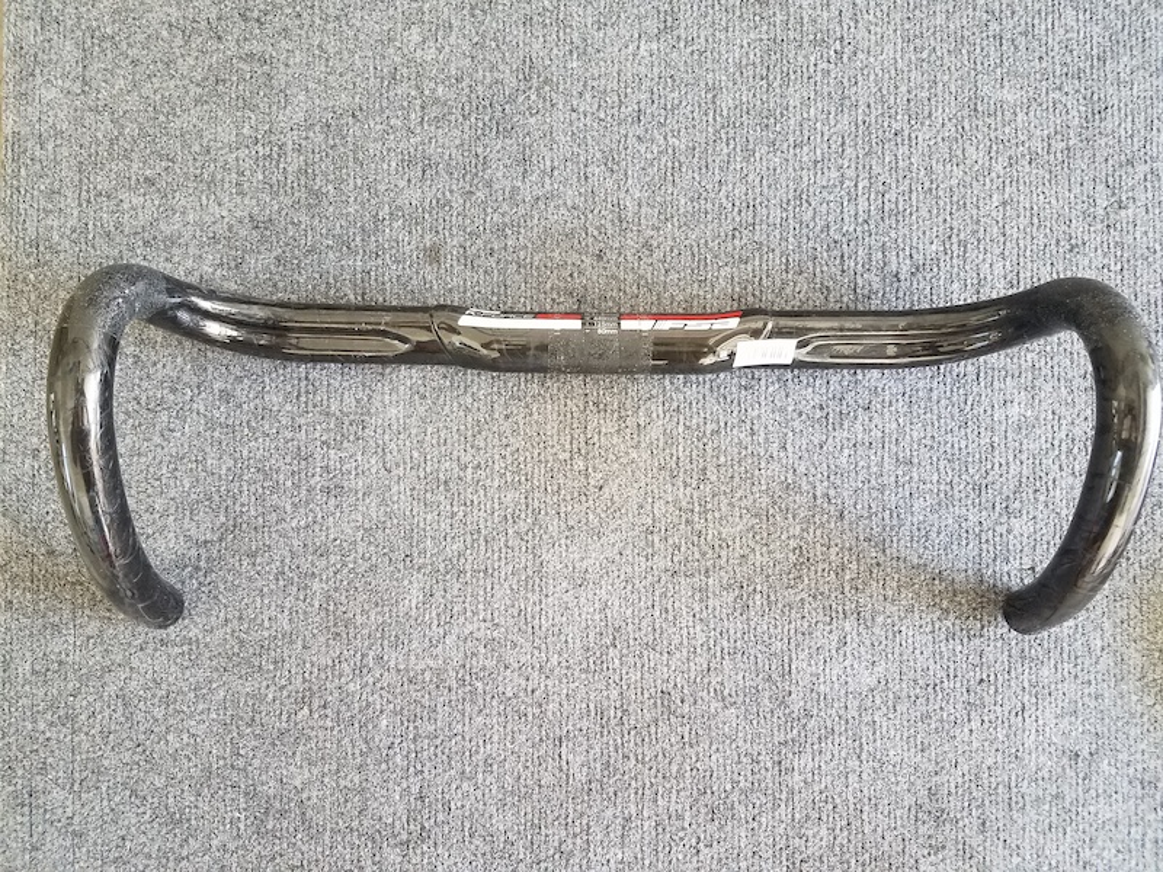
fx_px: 874
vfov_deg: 53.1
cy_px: 436
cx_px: 582
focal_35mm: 26
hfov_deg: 67.3
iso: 160
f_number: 1.7
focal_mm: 4.2
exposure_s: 1/24
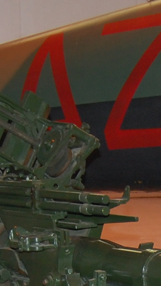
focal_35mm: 161
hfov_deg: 7.5
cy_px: 371
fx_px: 1221
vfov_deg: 12.9
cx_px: 210
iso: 400
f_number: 4
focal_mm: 22
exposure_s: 1/60
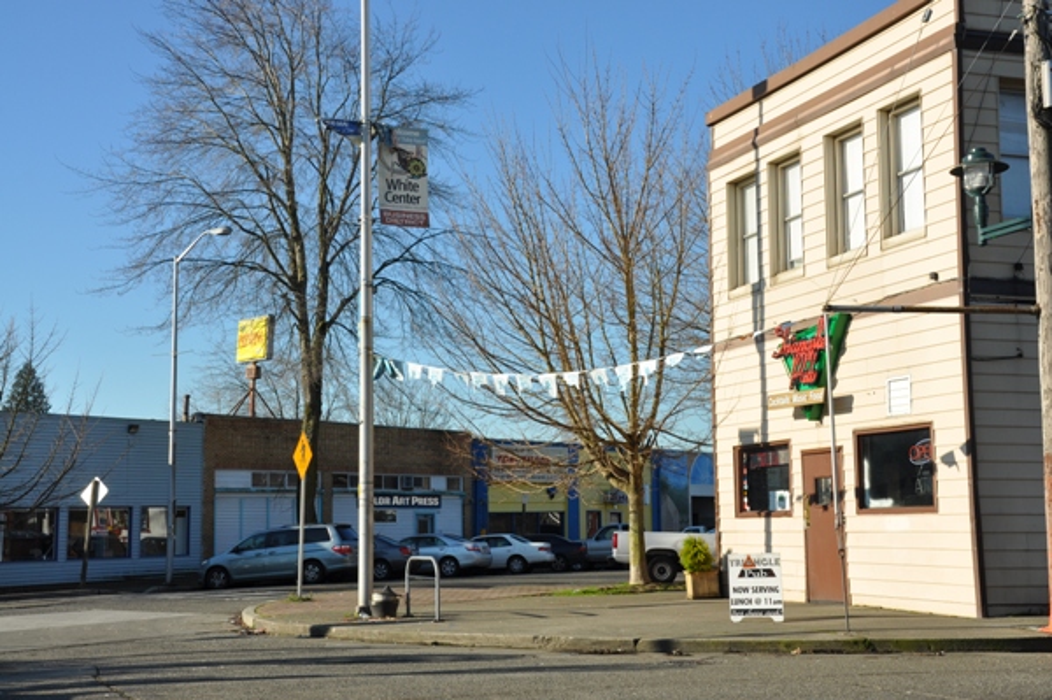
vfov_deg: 26.4
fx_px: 1489
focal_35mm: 51
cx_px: 526
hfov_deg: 38.9
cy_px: 350
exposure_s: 1/320
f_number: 9
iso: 200
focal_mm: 34
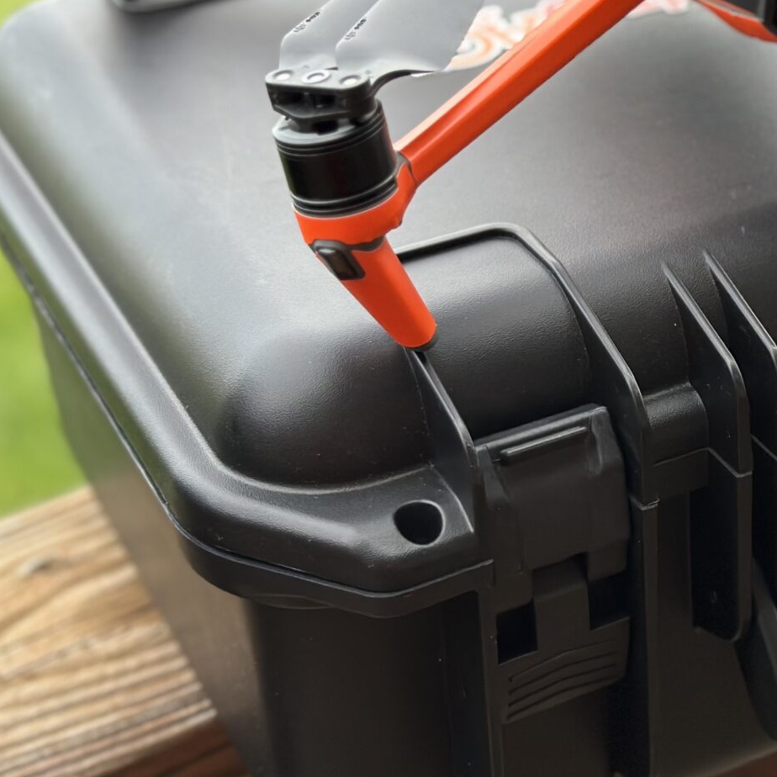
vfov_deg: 18.3
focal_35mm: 94
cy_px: 165
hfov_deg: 18.2
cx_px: 710
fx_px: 2387
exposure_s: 1/404
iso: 80
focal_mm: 6.86
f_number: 1.78
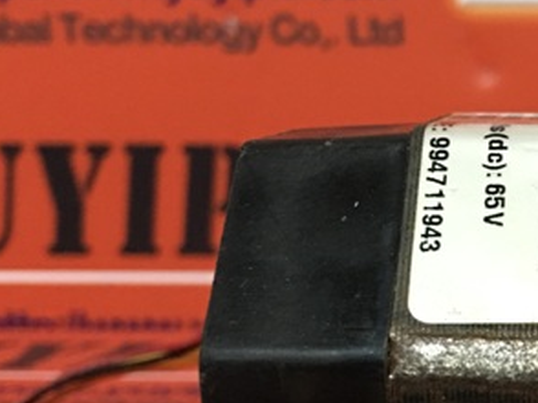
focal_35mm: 79
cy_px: 399
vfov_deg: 18.2
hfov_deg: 23.1
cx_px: 608
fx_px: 1227
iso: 100
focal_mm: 4.15
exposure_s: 1/15
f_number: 2.2
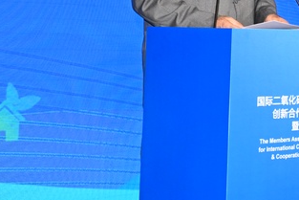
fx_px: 1113
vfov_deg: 10.0
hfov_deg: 14.5
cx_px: 416
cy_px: -69
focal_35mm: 134
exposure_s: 1/200
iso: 2000
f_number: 9
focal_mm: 35
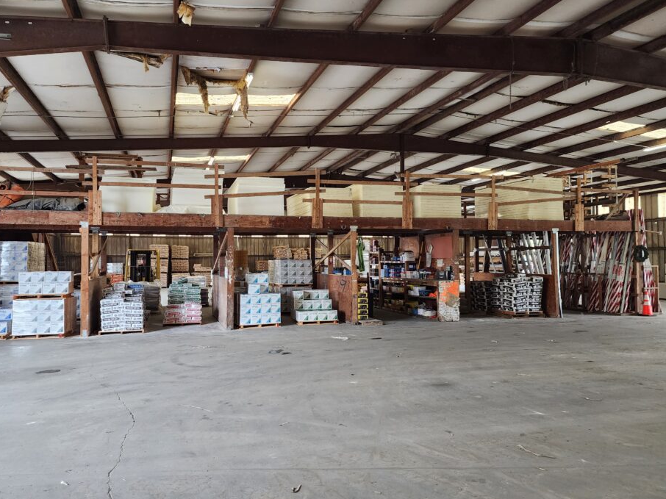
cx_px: 302
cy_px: 257
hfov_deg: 67.2
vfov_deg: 53.0
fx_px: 500
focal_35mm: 26
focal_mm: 6.4
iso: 400
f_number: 1.8
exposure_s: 1/120
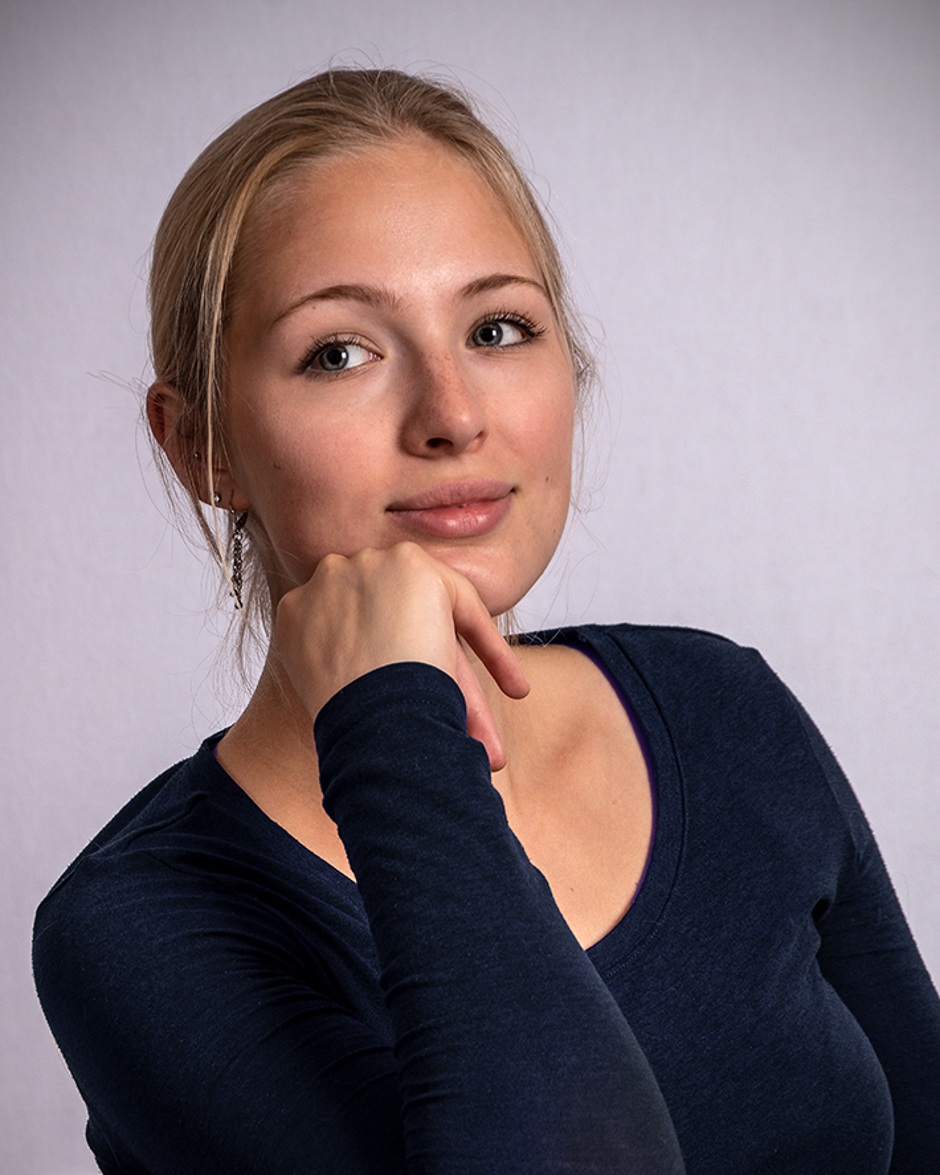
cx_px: 470
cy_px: 689
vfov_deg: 14.1
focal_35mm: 137
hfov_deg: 11.3
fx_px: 4766
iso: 100
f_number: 8
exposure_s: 1/60
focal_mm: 80
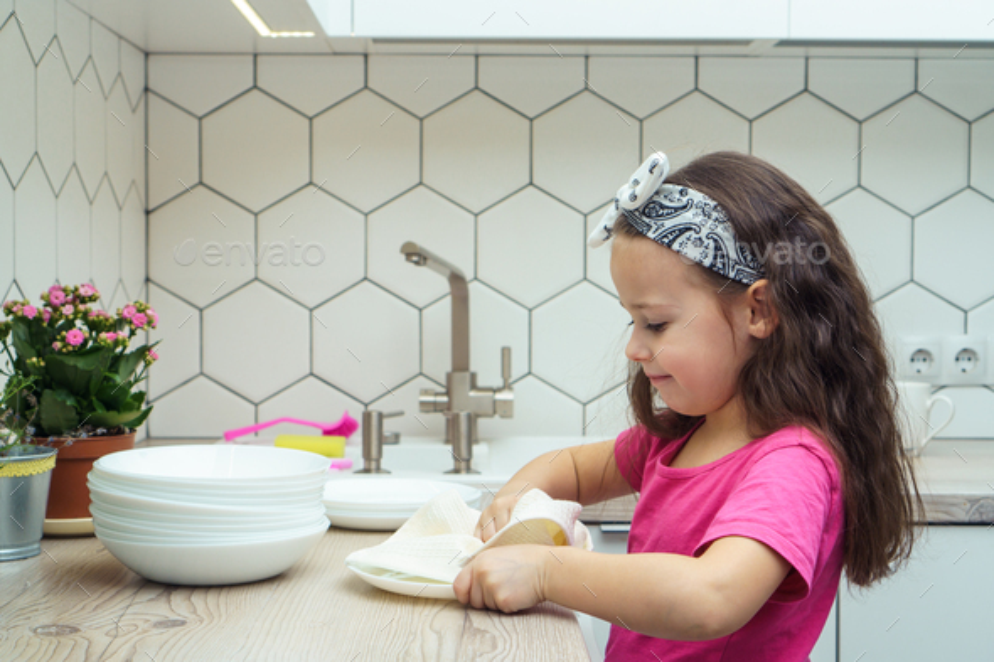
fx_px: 1449
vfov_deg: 25.7
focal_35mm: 52
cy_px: 331
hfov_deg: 37.9
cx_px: 497
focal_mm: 35
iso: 100
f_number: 5
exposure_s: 1/125
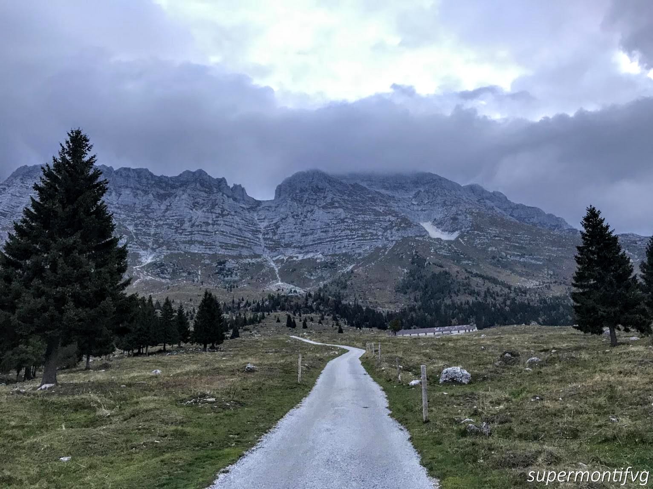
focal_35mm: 28
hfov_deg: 63.4
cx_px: 326
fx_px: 528
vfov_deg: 49.7
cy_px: 244
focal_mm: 3.99
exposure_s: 1/33
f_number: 1.8
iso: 25
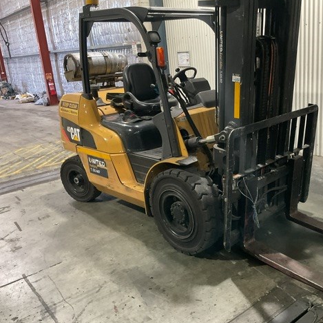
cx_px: 209
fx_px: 369
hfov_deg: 46.6
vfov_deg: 47.2
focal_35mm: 35
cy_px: 160
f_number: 1.8
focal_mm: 3
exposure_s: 1/50
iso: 250
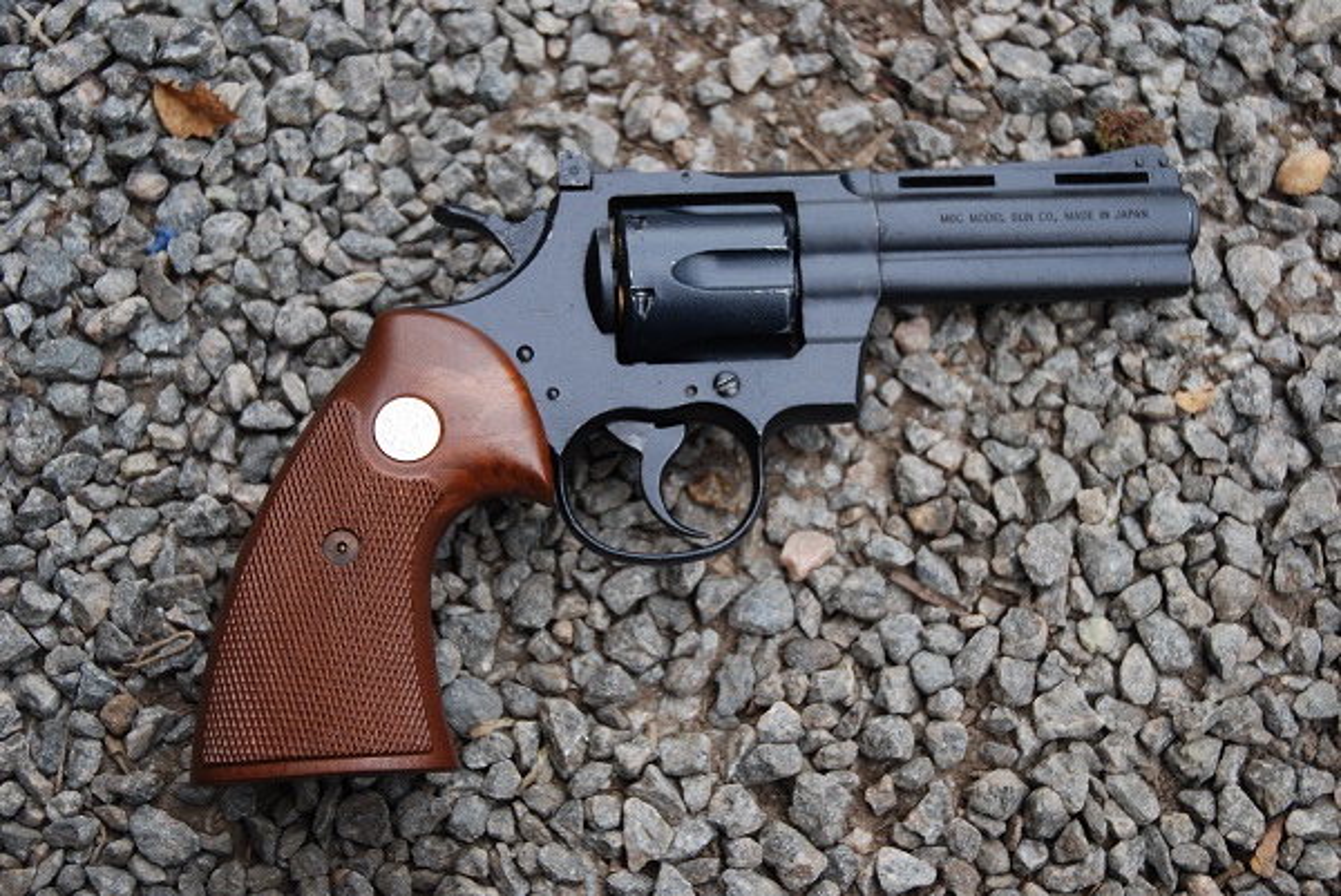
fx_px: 1901
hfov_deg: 38.9
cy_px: 448
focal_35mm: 51
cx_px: 670
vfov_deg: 26.5
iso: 200
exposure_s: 1/60
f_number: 4.2
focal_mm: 34
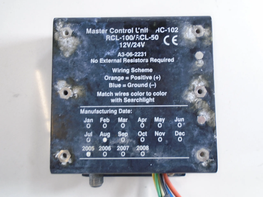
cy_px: 98
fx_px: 198
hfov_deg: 67.3
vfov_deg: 53.1
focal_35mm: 26
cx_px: 132
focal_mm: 4.6
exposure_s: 1/30
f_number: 3.2
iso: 100
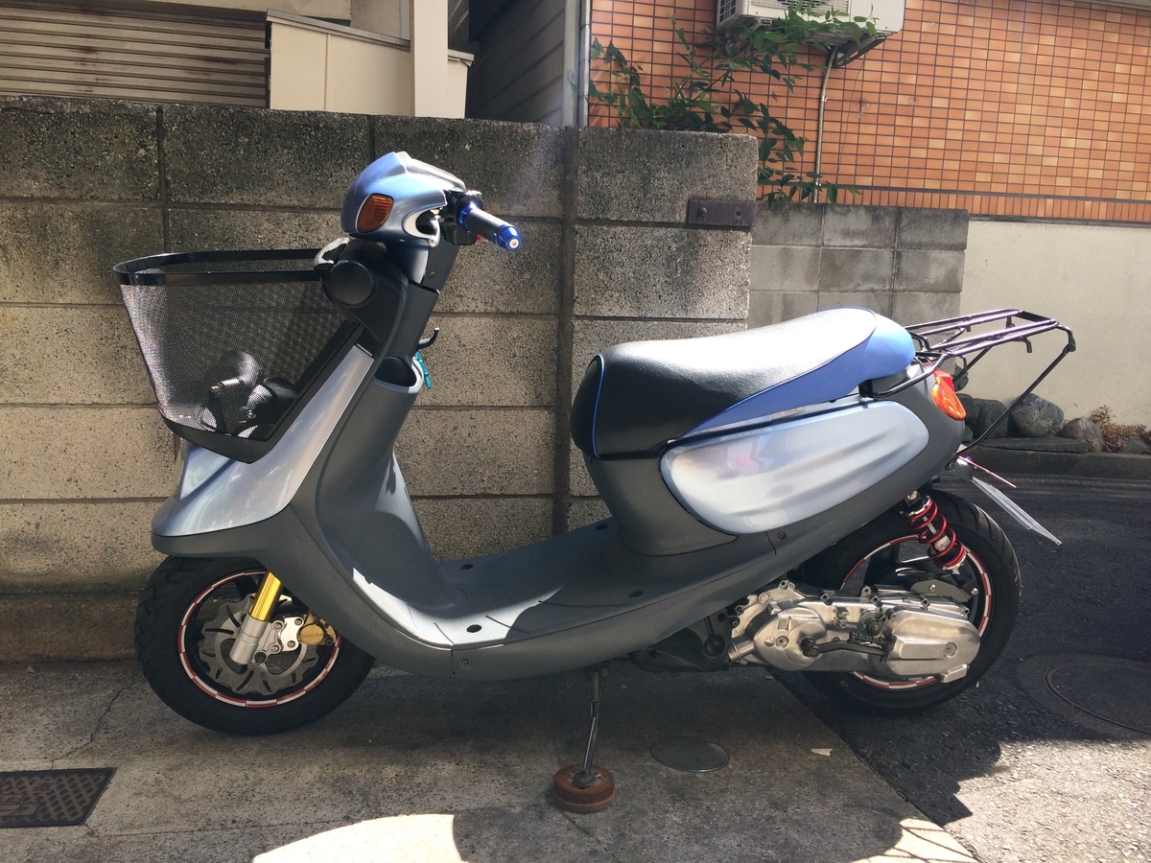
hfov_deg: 61.7
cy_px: 432
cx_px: 576
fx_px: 964
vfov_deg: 48.2
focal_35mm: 29
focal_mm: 4.15
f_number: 2.2
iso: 32
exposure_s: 1/456
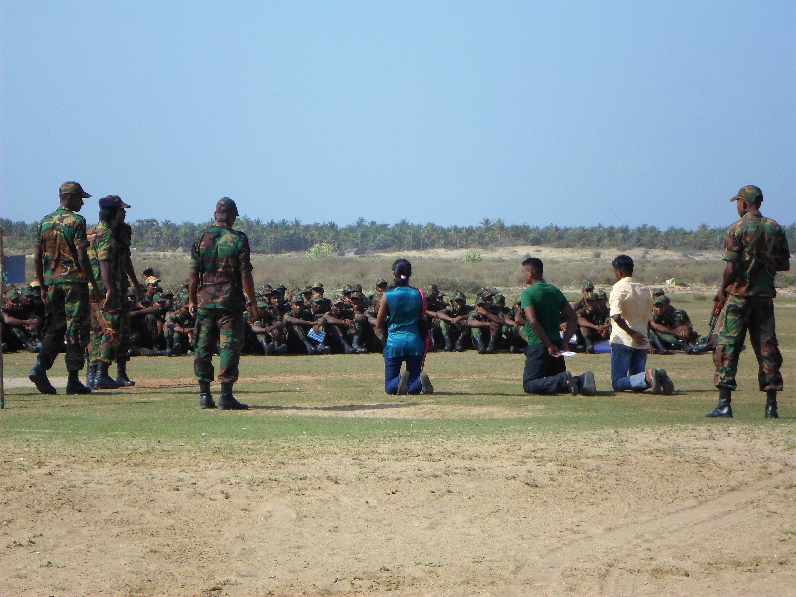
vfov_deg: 11.9
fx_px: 2874
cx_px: 398
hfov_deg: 15.8
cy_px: 298
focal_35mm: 125
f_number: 6.3
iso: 80
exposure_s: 1/350
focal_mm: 22.5
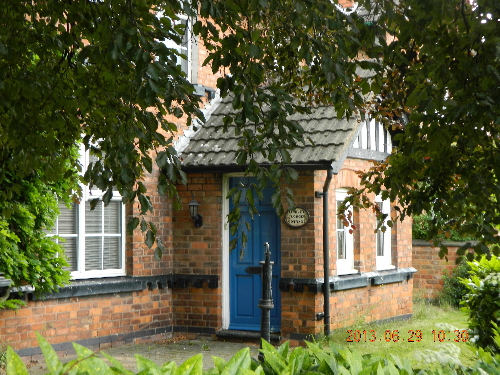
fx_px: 1011
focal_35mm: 70
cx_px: 250
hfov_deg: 27.8
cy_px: 188
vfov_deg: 21.0
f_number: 4
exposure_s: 1/50
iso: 80
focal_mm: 12.6
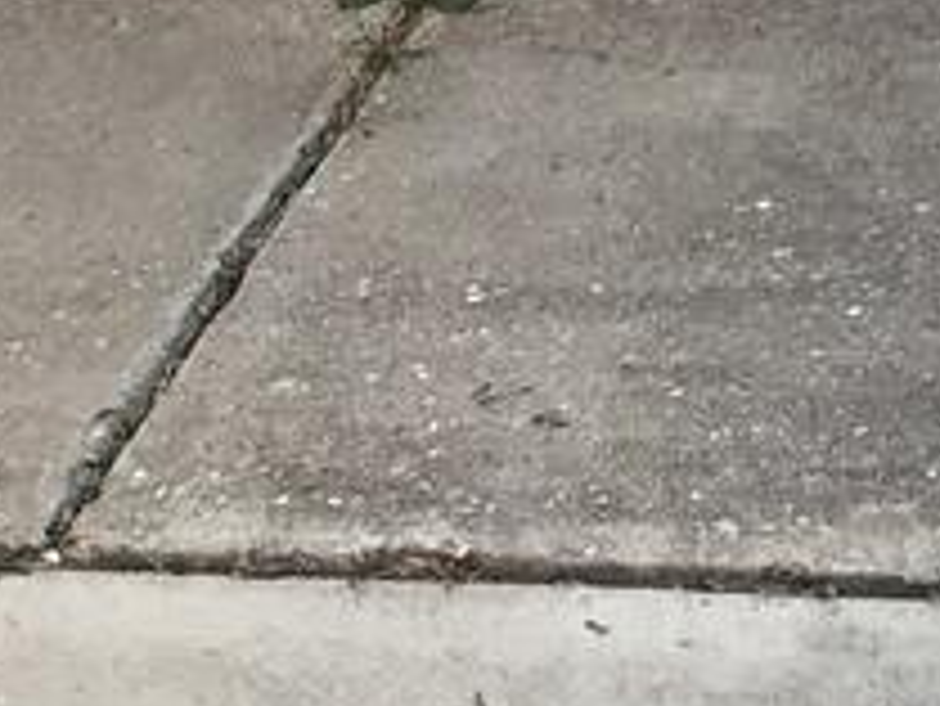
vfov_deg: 9.5
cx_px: 1336
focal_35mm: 152
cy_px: -315
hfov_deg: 12.4
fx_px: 4130
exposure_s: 1/120
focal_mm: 3.3
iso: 40
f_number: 2.4
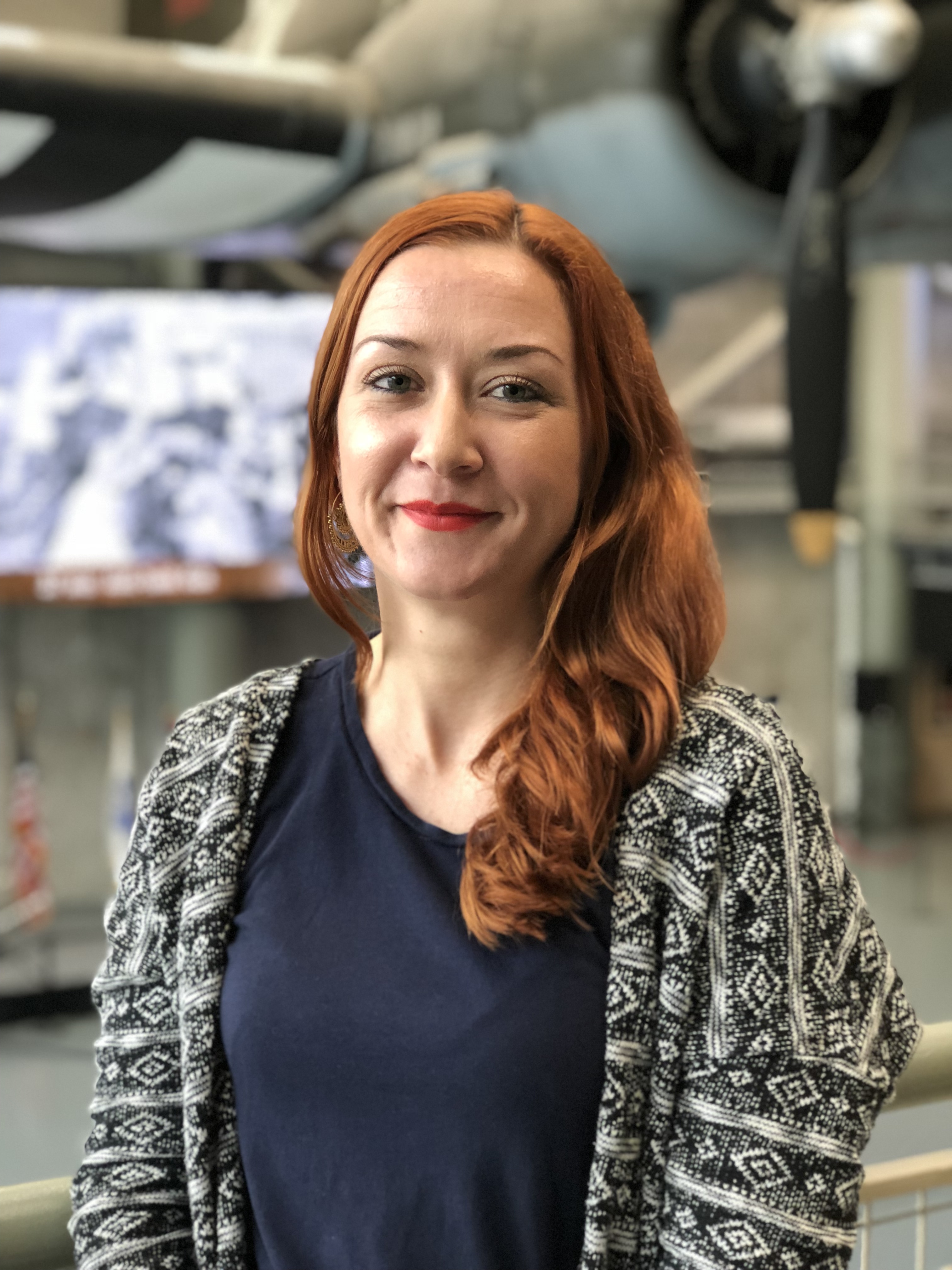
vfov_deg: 33.8
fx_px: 2090
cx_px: 476
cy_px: 635
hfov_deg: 25.7
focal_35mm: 57
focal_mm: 6.6
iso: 320
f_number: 2.8
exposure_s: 1/60
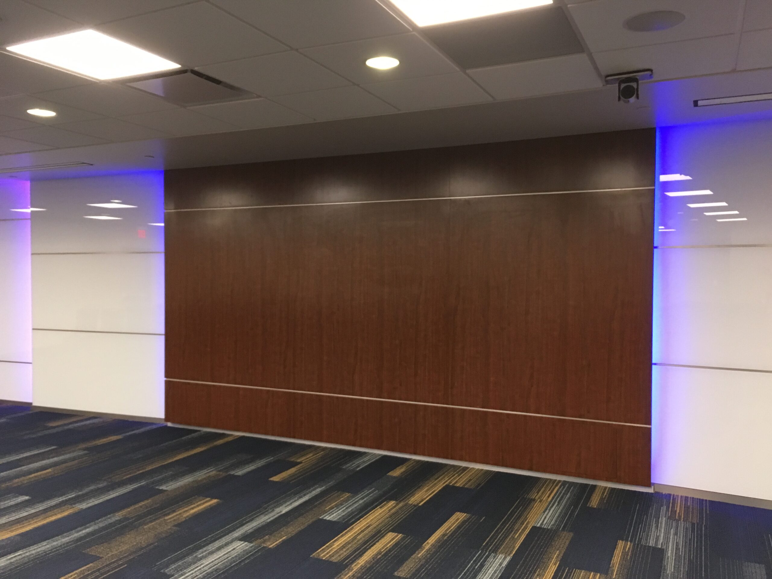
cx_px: 386
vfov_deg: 48.2
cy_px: 290
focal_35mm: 29
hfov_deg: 61.7
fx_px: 647
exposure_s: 1/30
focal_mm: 4.15
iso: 160
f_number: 2.2
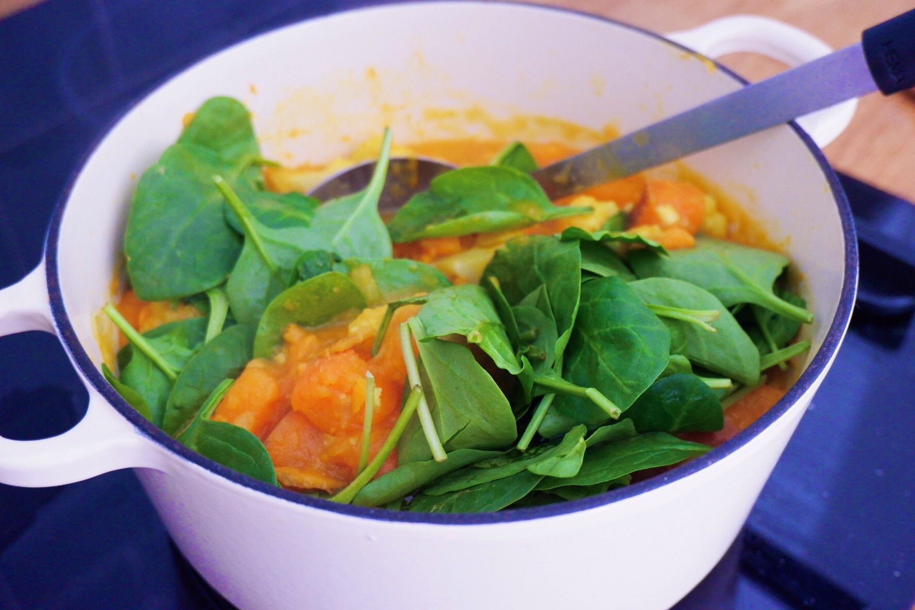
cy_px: 305
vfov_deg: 31.9
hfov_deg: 46.4
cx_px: 458
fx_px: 1067
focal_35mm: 42
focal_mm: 28
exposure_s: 1/18
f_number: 4.5
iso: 5000
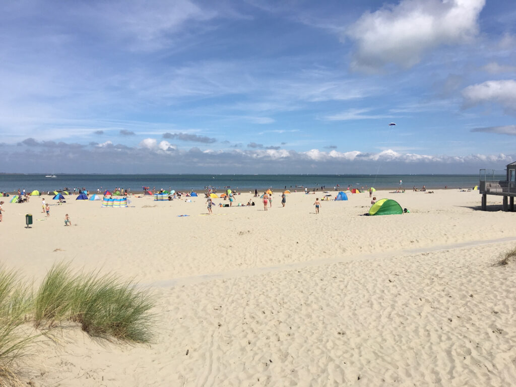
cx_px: 258
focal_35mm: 29
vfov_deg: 48.2
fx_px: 432
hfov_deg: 61.7
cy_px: 194
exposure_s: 1/3663
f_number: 2.2
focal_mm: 4.15
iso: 25
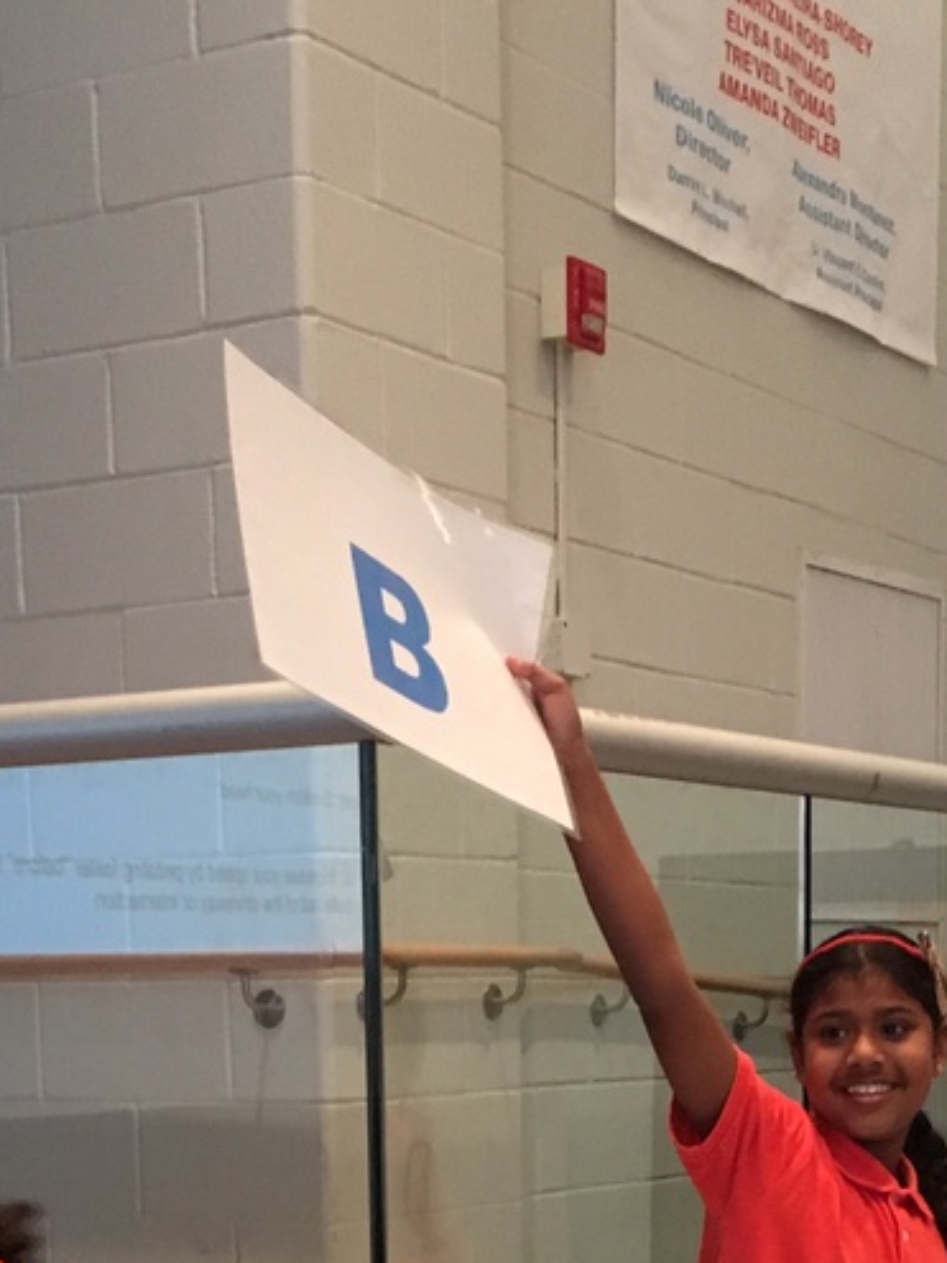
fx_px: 2737
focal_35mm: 75
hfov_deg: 19.6
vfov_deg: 24.2
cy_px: 1403
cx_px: 541
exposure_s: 1/33
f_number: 2.2
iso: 250
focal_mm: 4.15
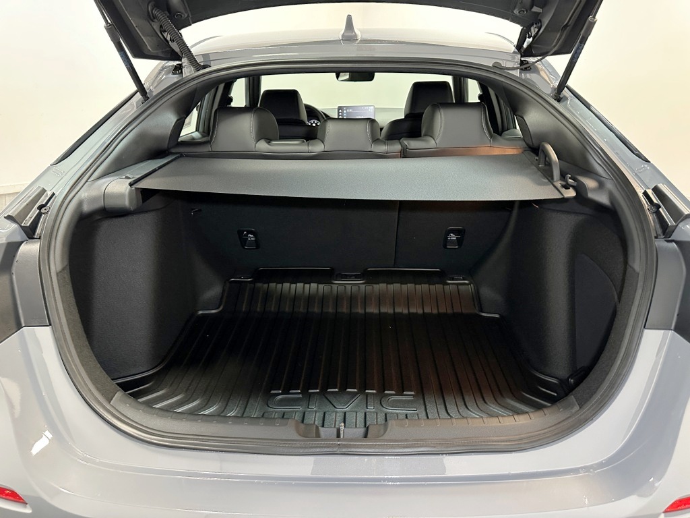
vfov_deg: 56.8
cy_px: 259
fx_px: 478
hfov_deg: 71.6
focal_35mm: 24
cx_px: 345
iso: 1000
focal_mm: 6.86
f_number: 1.78
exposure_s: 1/30
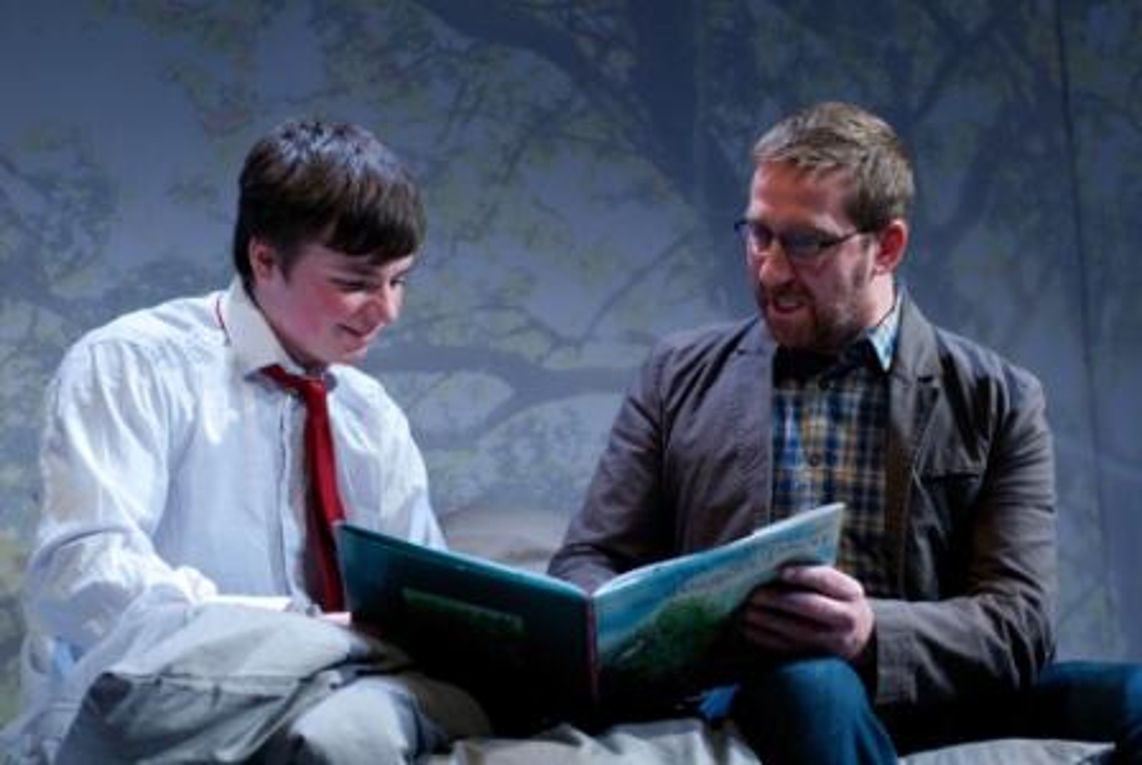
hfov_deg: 27.0
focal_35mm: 75
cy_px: 382
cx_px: 571
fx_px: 2382
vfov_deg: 18.2
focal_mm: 50
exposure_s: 1/60
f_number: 2.8
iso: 400
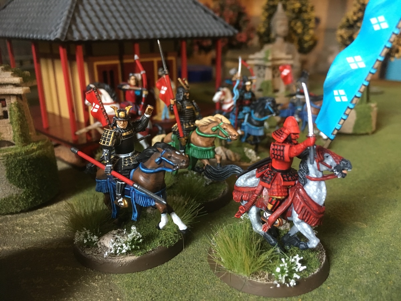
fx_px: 336
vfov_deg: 48.2
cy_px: 150
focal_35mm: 29
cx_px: 200
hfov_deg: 61.7
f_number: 2.2
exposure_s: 1/33
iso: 200
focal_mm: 4.15
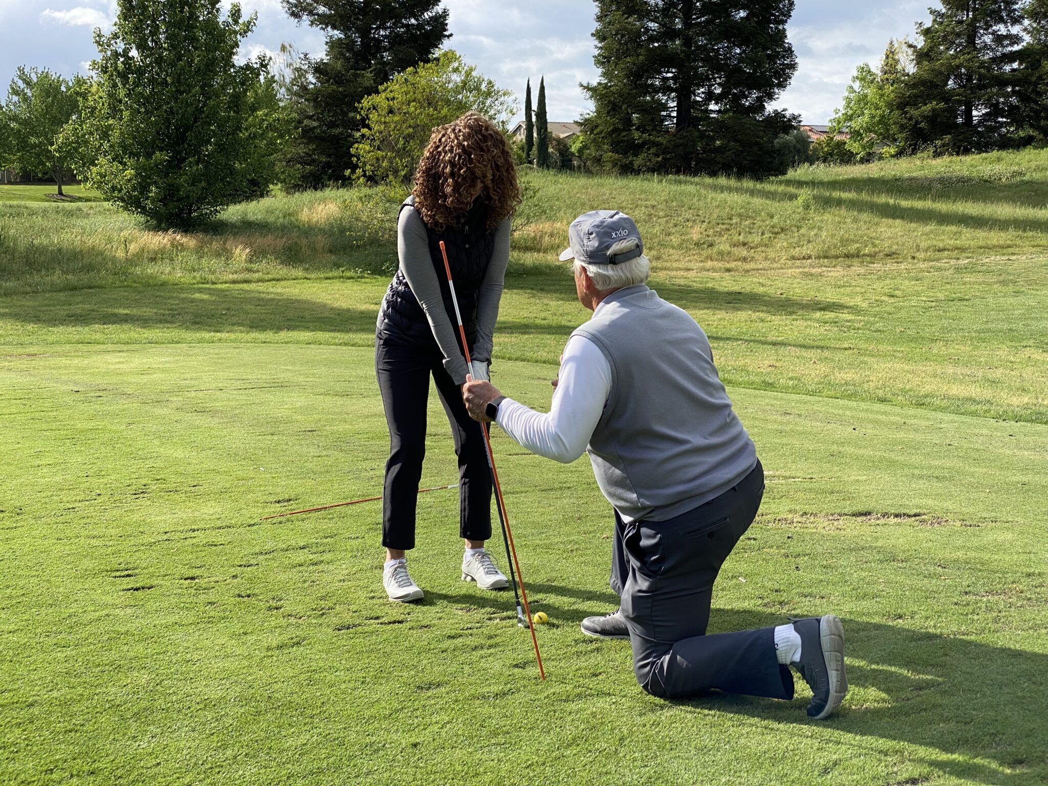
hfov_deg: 36.8
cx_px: 524
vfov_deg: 28.0
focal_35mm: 52
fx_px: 1574
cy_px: 393
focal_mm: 6
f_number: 2
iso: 20
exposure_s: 1/1370
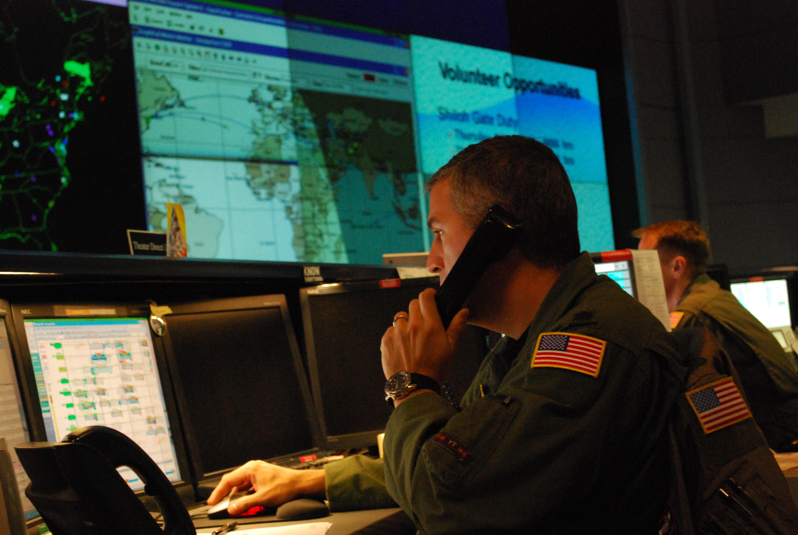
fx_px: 1398
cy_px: 268
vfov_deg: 21.6
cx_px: 399
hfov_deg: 31.9
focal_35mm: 63
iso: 1600
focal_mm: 42
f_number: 5.6
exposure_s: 1/15
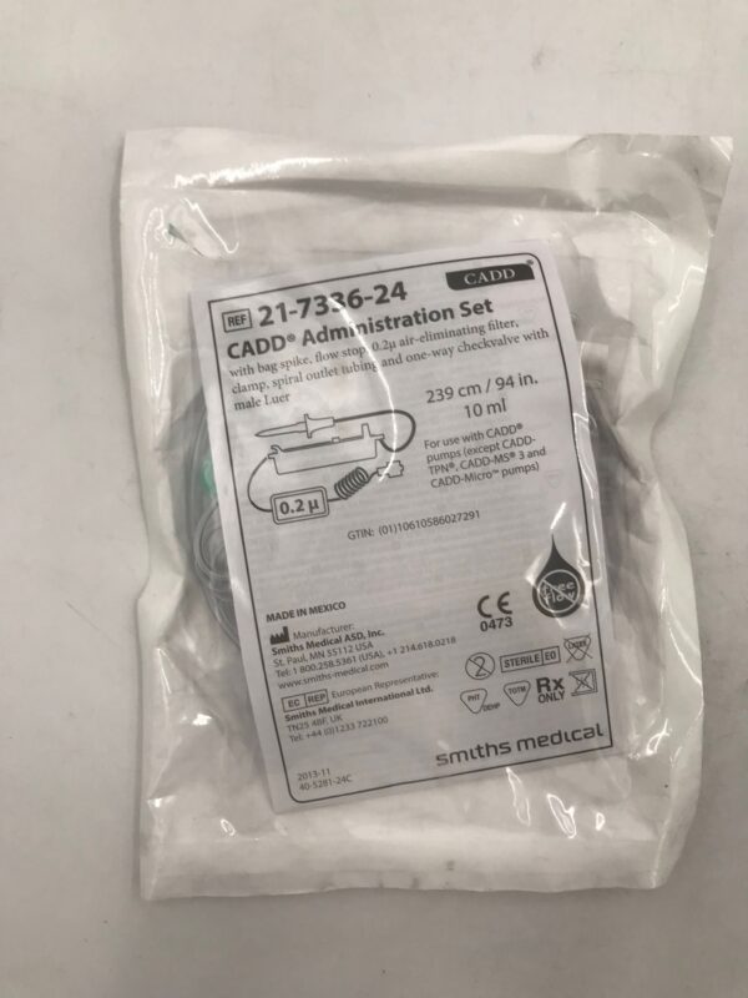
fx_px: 807
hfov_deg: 49.7
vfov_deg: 63.4
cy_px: 499
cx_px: 374
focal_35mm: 28
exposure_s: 1/60
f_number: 1.8
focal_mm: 3.99
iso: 32
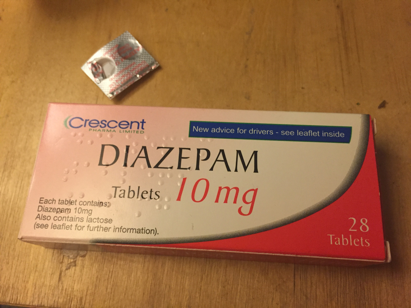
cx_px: 206
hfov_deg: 61.7
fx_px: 344
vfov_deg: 48.2
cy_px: 154
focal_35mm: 29
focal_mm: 4.15
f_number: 2.2
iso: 250
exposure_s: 1/20
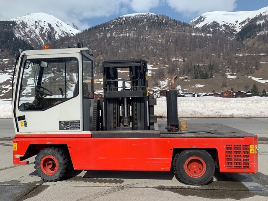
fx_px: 201
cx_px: 134
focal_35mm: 26
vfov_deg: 53.1
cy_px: 100
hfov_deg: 67.3
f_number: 1.8
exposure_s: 1/3650
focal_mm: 4.25
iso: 25
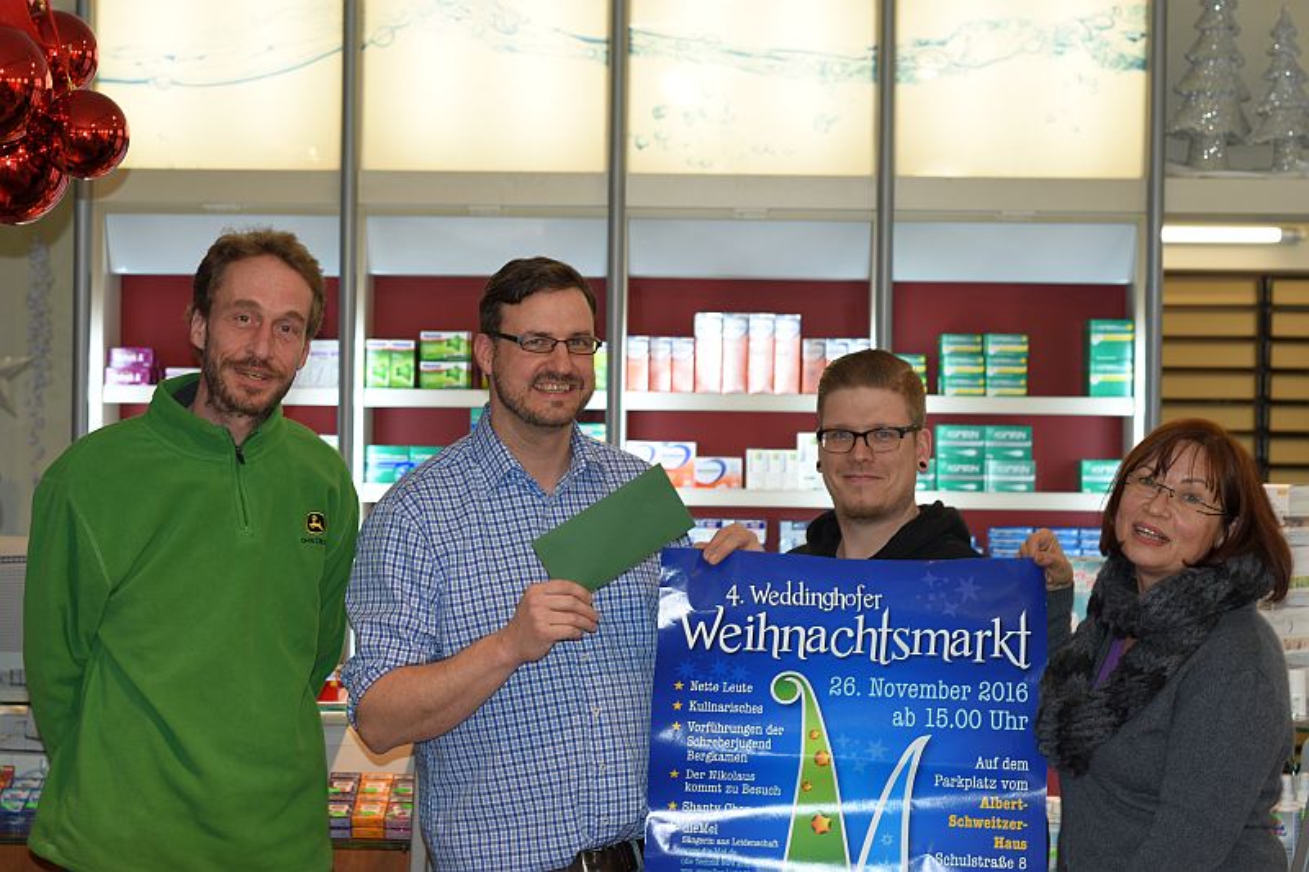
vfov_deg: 18.2
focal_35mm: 75
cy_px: 436
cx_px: 654
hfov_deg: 27.0
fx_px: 2726
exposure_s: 1/40
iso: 100
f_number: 4
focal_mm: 50
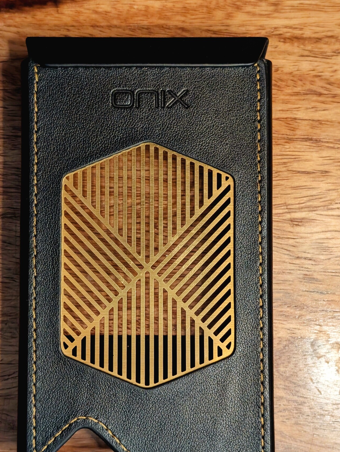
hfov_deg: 25.7
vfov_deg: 33.7
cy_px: 249
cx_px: 149
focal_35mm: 57
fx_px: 745
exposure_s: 1/60
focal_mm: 6.9
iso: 470
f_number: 1.68
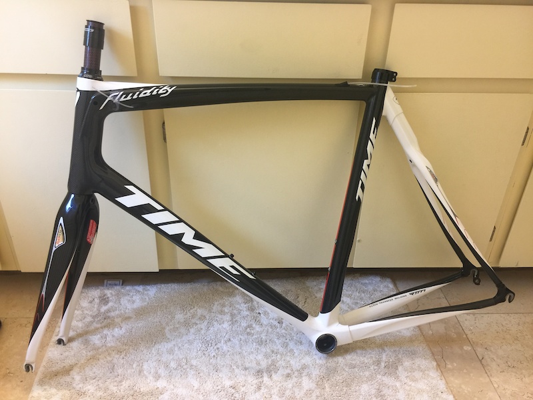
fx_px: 447
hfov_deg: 61.7
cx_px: 266
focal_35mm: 29
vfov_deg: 48.2
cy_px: 200
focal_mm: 4.15
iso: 40
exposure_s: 1/15
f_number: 2.2
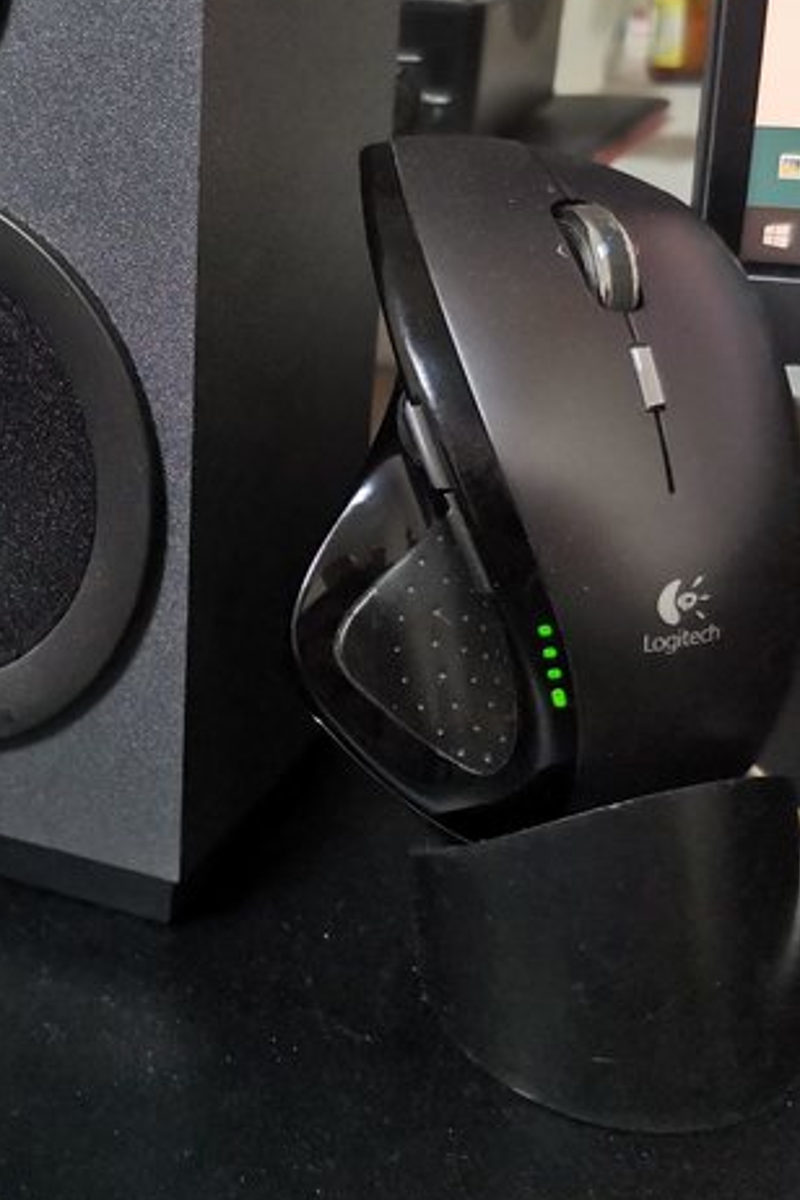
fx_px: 1367
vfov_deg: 47.4
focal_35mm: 41
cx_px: 192
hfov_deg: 32.0
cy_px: 562
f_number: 1.4
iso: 400
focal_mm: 4.66
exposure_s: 1/50
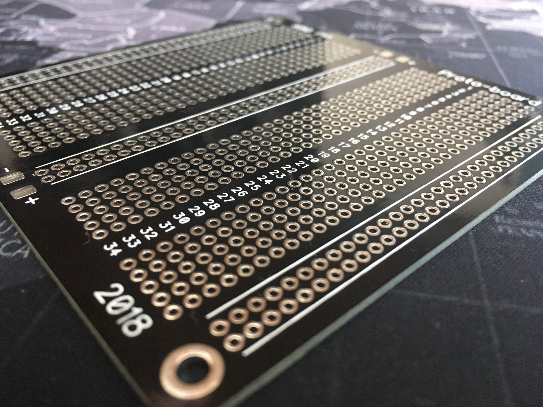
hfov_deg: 61.7
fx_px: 455
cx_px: 272
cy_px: 204
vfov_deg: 48.2
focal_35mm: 29
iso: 125
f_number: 2.2
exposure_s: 1/30
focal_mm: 4.15
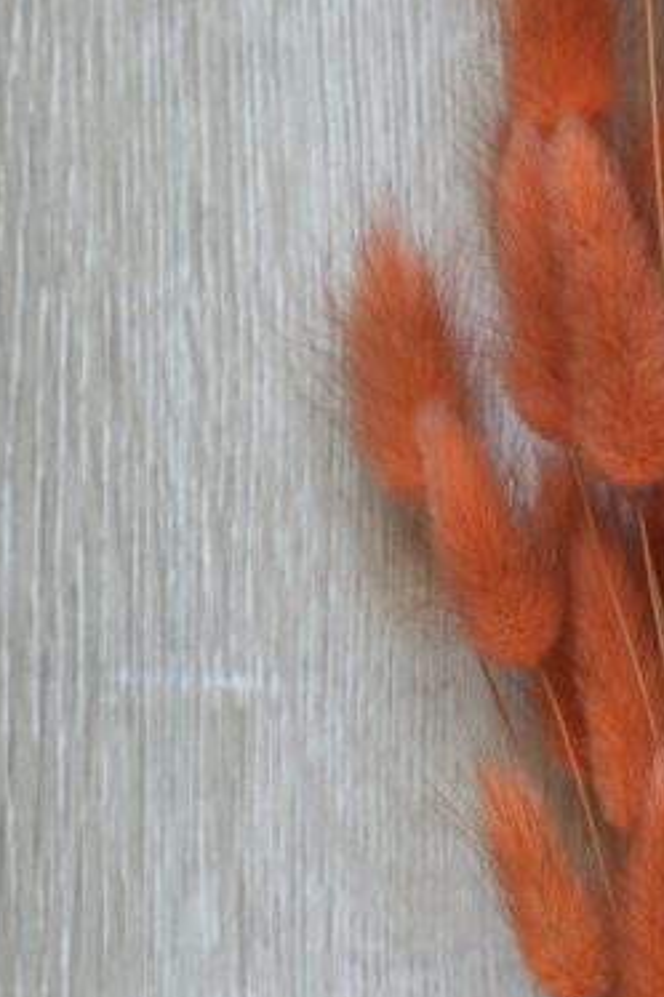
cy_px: 656
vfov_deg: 13.3
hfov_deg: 8.7
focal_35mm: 154
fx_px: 4264
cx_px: 1011
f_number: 4
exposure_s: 1/160
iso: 400
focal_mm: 50
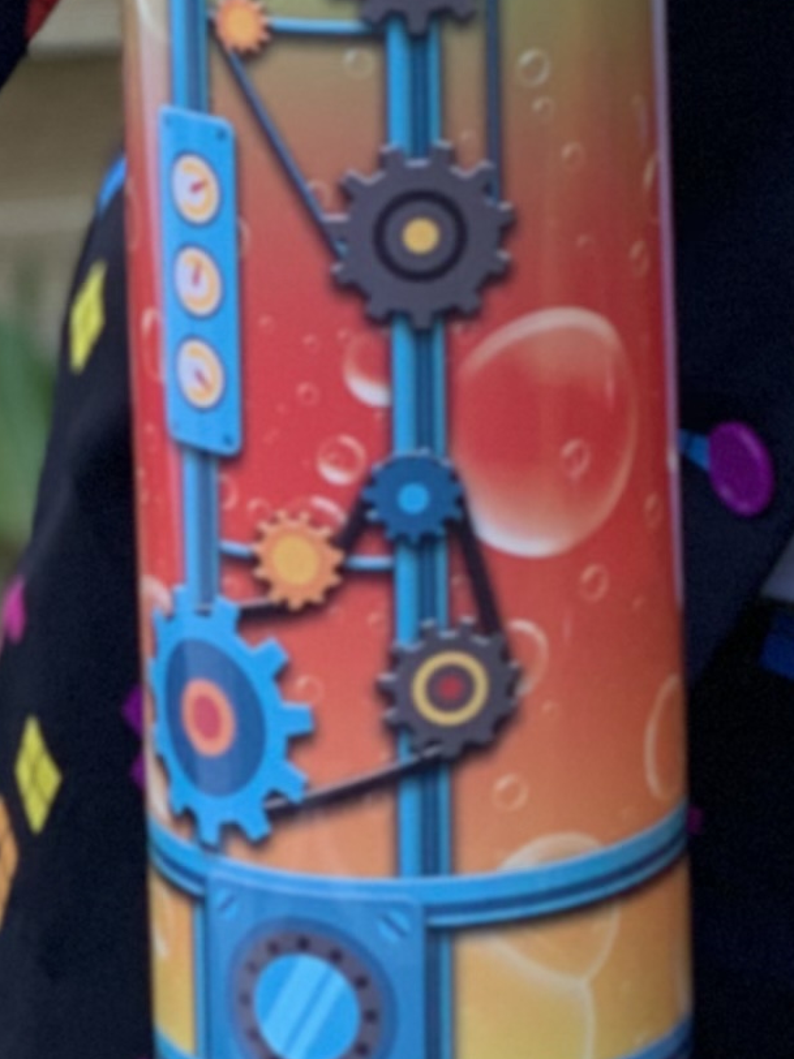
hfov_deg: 5.7
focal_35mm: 258
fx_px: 7897
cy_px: -468
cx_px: 1070
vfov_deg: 7.6
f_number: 2.4
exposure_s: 1/122
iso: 50
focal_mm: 6
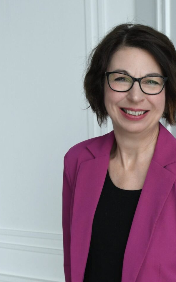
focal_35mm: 69
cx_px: 168
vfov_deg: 29.5
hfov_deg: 18.5
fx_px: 530
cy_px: 193
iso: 400
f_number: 3.5
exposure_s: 1/200
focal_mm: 24
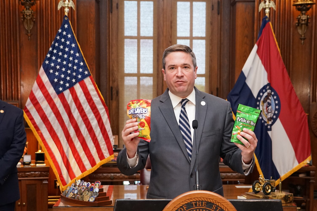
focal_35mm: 56
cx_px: 182
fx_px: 493
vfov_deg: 24.1
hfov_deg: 35.6
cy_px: 130
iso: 3200
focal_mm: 41
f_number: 4.5
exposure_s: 1/160
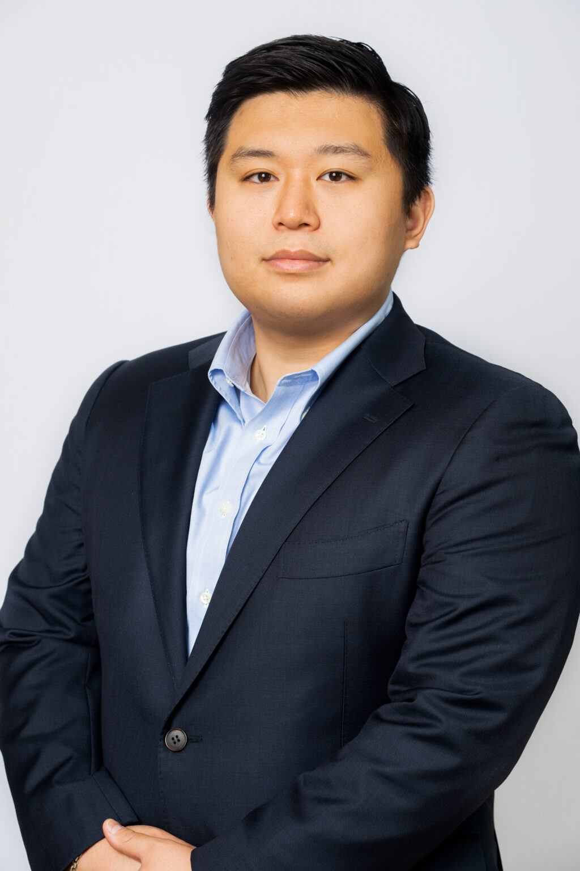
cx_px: 290
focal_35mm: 85
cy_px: 436
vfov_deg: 23.9
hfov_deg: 16.1
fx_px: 2054
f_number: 7.1
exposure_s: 1/200
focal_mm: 85
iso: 320
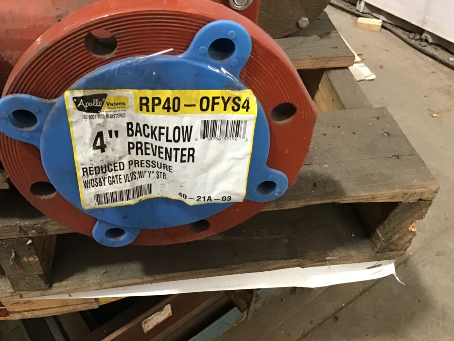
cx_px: 211
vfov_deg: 41.8
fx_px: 446
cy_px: 170
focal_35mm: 34
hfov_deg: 53.9
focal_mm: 3.3
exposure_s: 1/24
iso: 200
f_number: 2.4
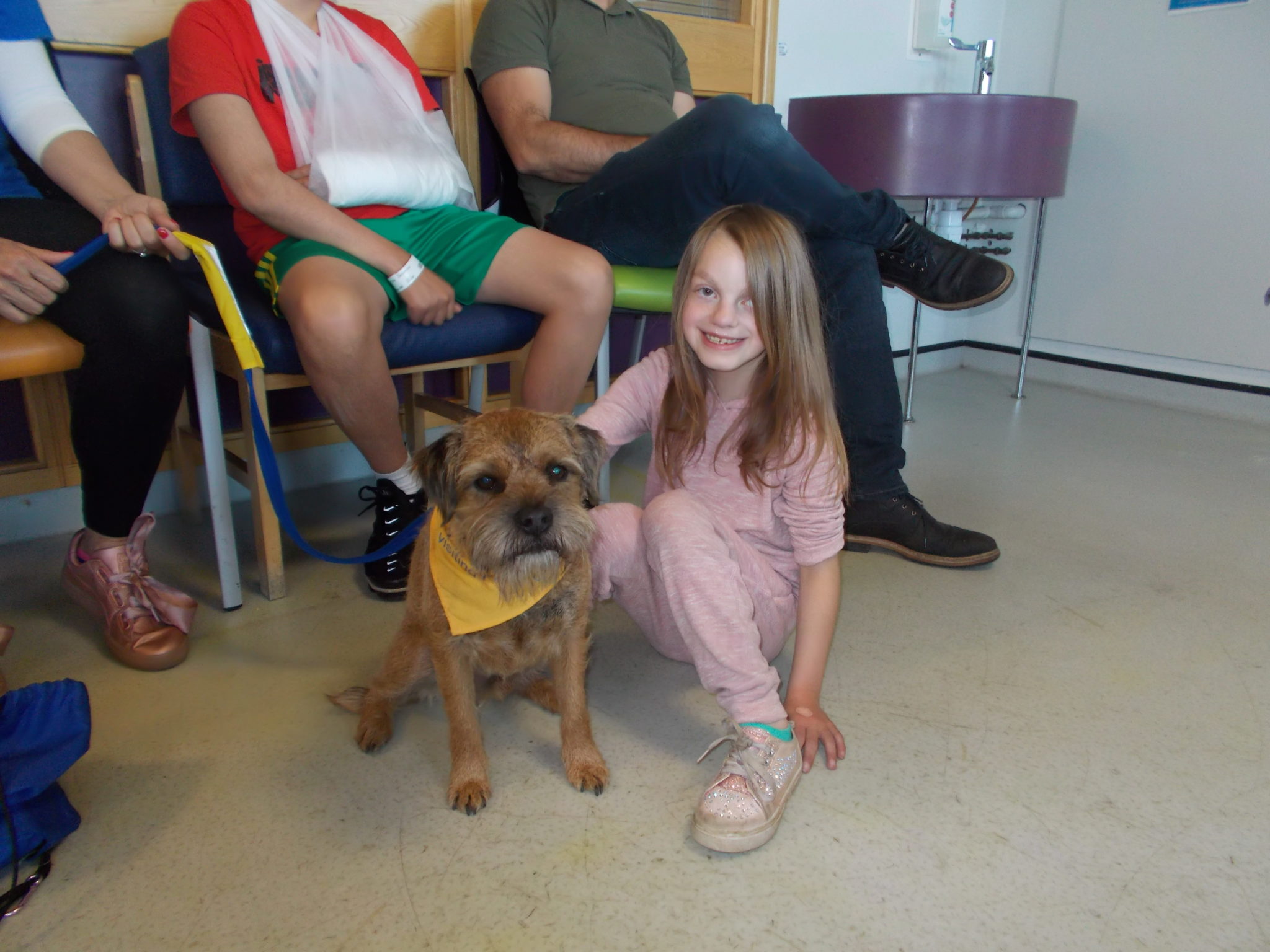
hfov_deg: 67.3
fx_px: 954
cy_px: 476
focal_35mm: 26
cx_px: 635
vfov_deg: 53.1
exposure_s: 1/25
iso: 200
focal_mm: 4.6
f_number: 3.2
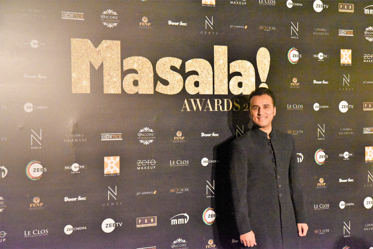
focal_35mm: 58
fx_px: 601
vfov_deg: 23.4
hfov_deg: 34.5
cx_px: 186
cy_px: 124
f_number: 3.2
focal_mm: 58
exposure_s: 1/800
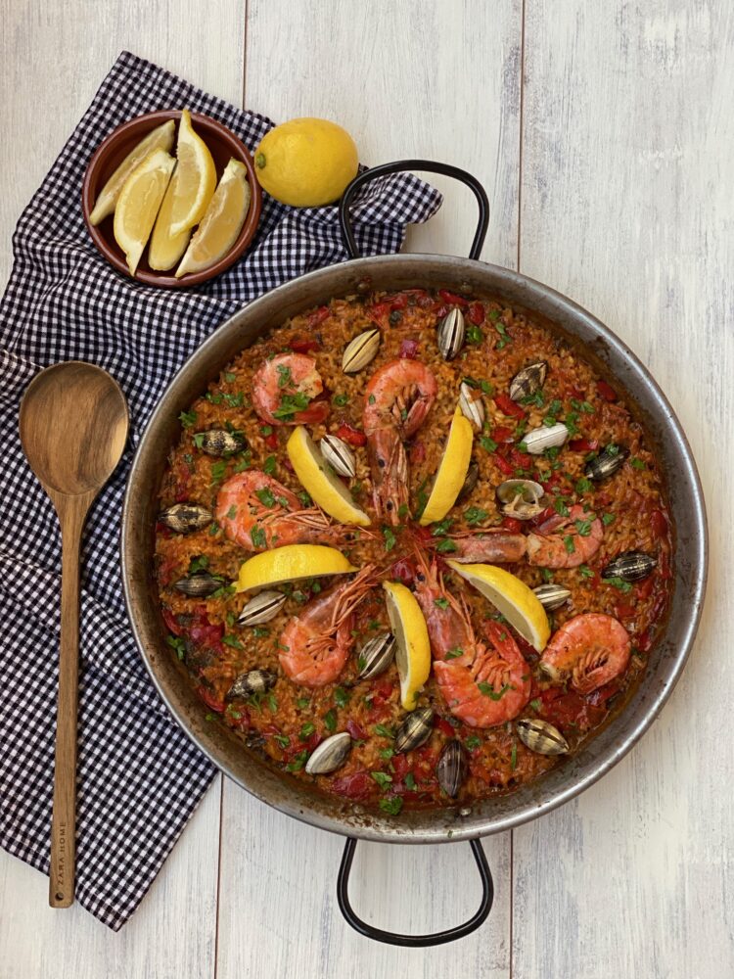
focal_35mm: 52
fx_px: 1470
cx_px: 367
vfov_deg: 36.8
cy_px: 490
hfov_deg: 28.0
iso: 125
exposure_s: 1/122
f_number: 2
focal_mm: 6
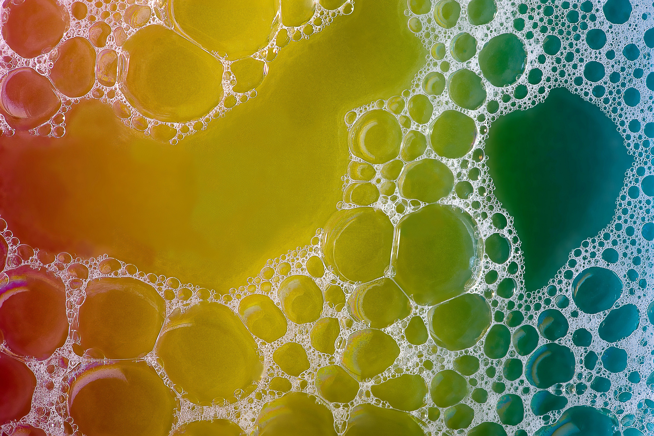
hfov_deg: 19.5
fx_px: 1906
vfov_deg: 13.0
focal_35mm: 105
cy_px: 218
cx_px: 327
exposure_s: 1/125
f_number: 29
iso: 100
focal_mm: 105
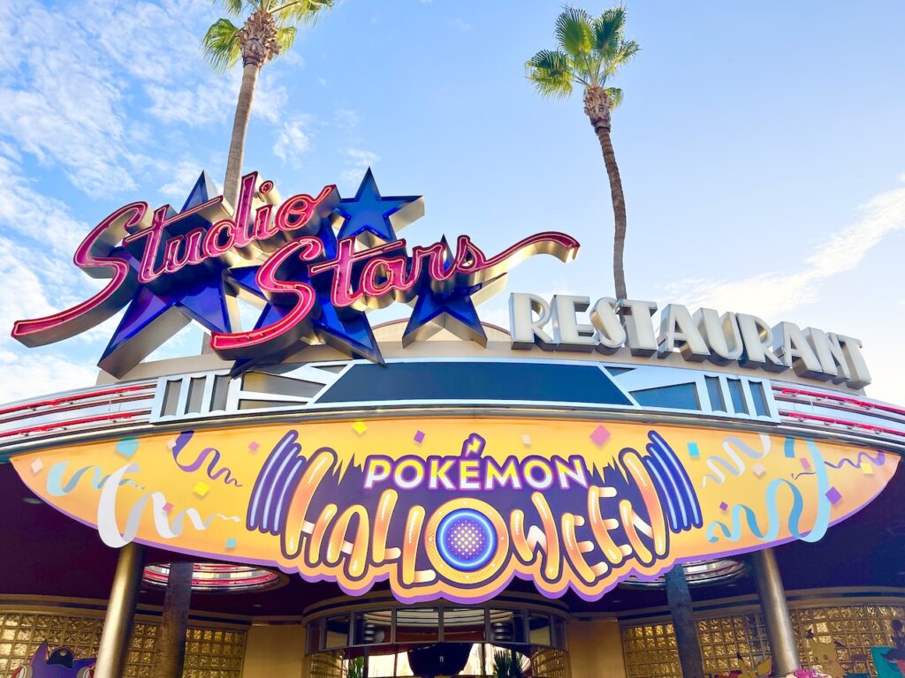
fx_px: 680
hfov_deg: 67.3
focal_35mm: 26
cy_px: 339
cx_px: 452
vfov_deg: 53.1
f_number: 1.6
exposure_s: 1/1441
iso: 50
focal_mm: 5.1
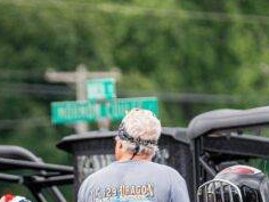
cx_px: -80
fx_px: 6473
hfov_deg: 2.4
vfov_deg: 1.8
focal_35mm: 833
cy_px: 289
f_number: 2.8
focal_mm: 200
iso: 320
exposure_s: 1/640
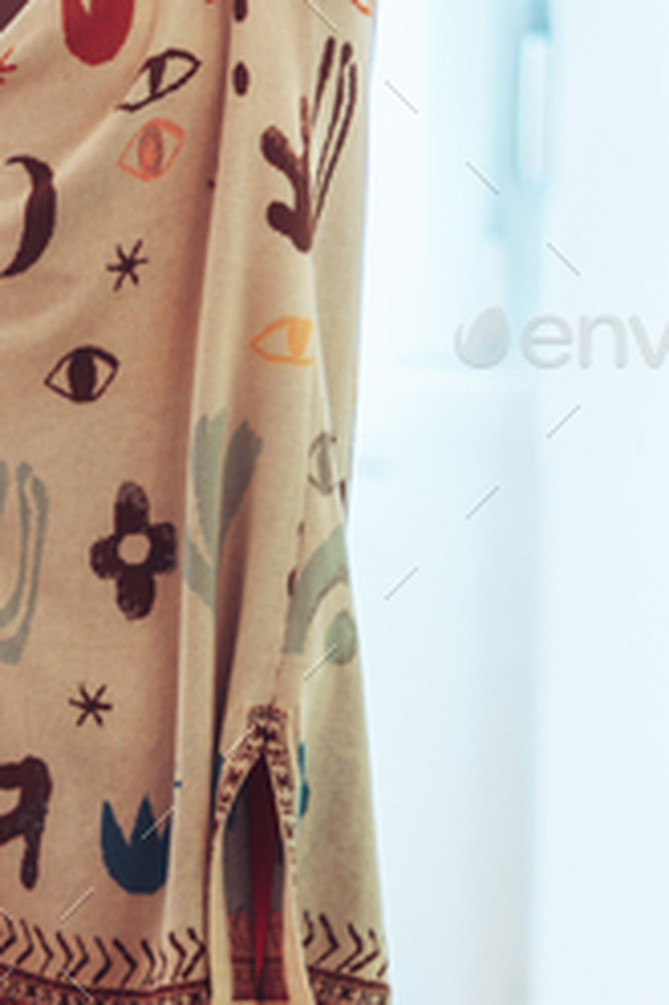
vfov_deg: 6.8
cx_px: 16
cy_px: 310
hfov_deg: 4.5
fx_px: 8485
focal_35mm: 304
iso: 400
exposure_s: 1/125
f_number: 1.8
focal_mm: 85
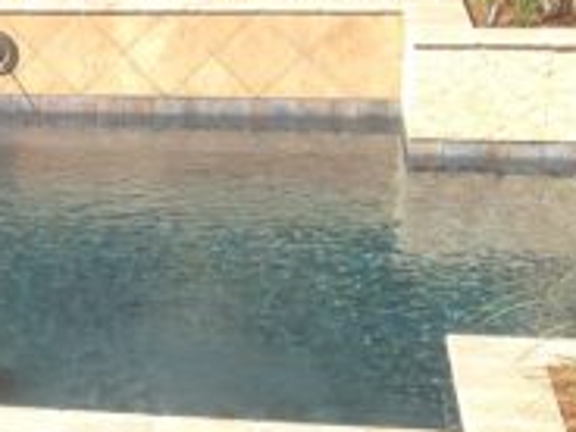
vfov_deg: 10.1
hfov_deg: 12.8
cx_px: -316
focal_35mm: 146
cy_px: 304
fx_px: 2429
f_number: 2.4
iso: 80
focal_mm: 4.28
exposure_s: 1/1284
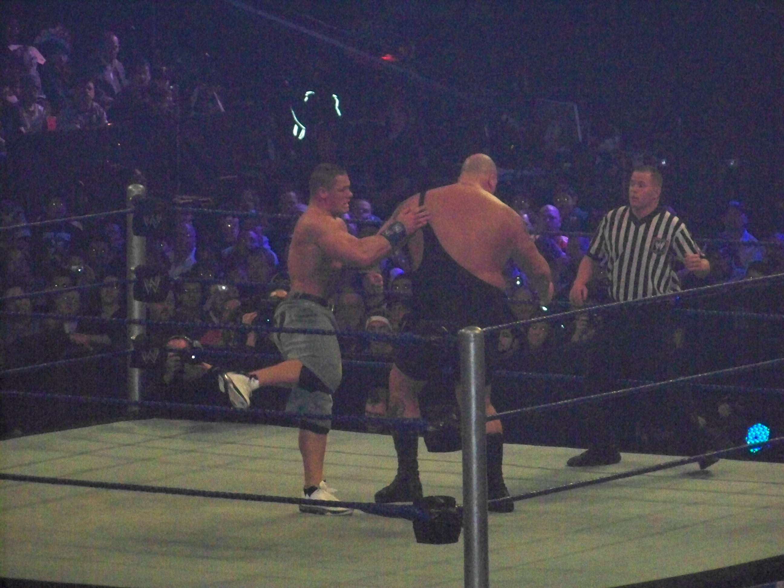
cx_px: 392
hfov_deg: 6.3
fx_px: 7112
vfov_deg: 4.7
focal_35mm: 314
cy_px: 294
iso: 1600
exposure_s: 1/500
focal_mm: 52.2
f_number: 4
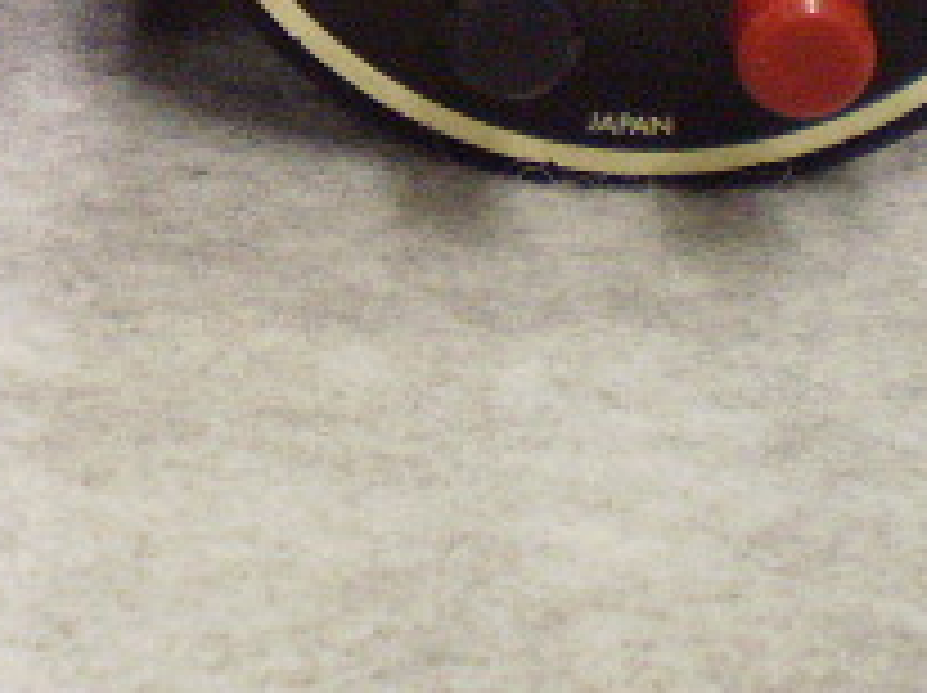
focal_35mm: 112
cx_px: 76
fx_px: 2996
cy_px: -306
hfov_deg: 17.3
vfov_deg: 12.6
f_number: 3.1
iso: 400
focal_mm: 6.3
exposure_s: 1/60
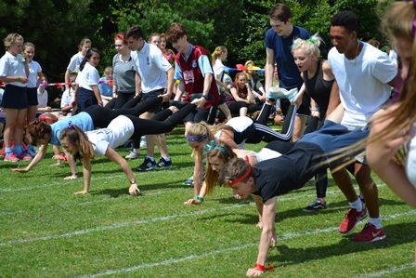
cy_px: 139
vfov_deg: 16.6
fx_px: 954
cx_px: 208
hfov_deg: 24.6
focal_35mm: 82
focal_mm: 55
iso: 400
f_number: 6.3
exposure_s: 1/1600
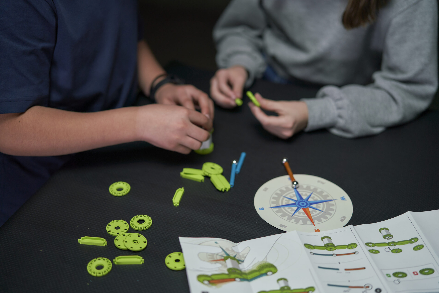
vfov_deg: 27.0
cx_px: 220
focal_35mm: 50
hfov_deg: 39.6
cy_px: 146
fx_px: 610
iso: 200
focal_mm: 50
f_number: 1.4
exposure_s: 1/125
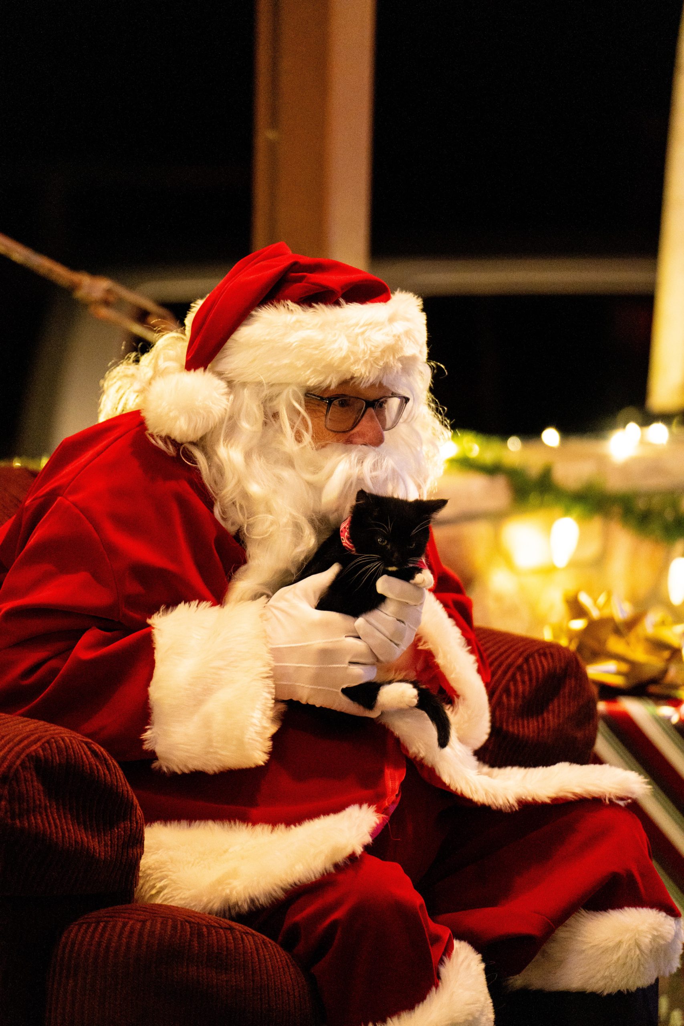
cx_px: 342
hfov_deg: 9.3
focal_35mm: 147
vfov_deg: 14.0
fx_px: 4189
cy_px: 513
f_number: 2.8
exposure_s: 1/100
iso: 4000
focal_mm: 147
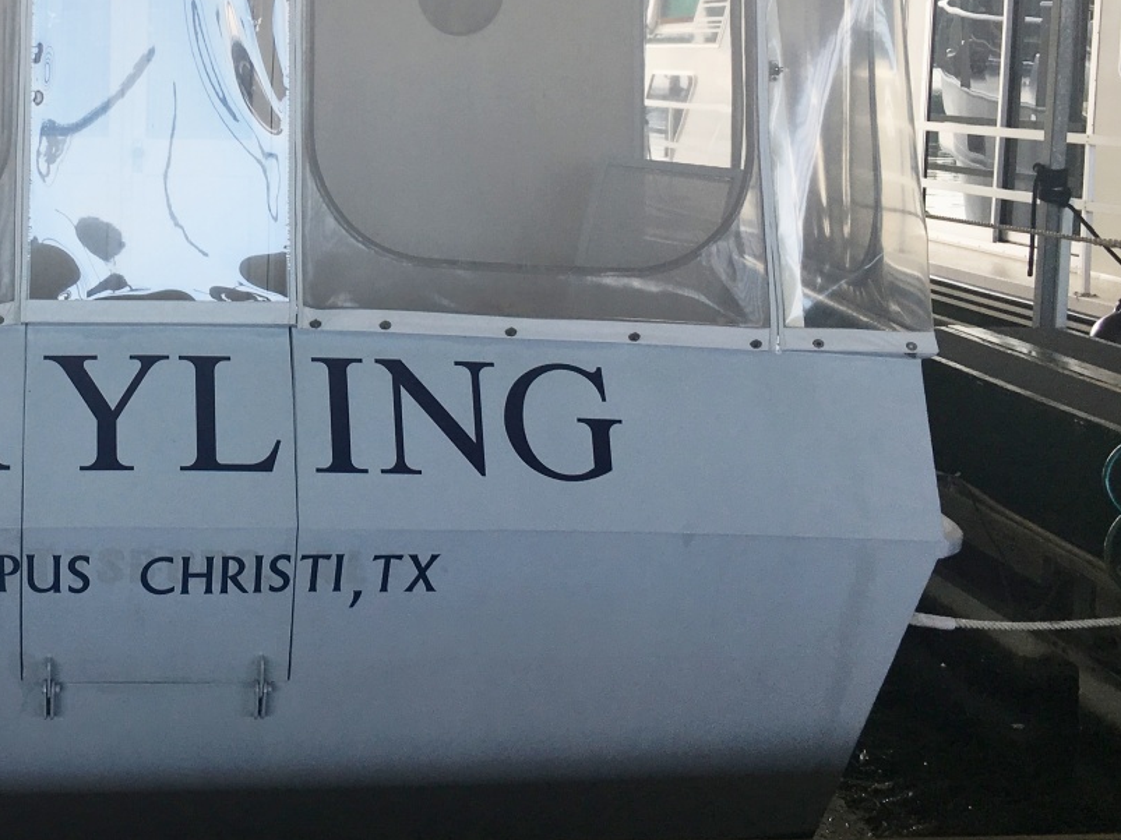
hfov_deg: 35.2
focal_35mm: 52
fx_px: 1684
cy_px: 169
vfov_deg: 27.5
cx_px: 165
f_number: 2.2
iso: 25
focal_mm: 4.15
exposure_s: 1/135
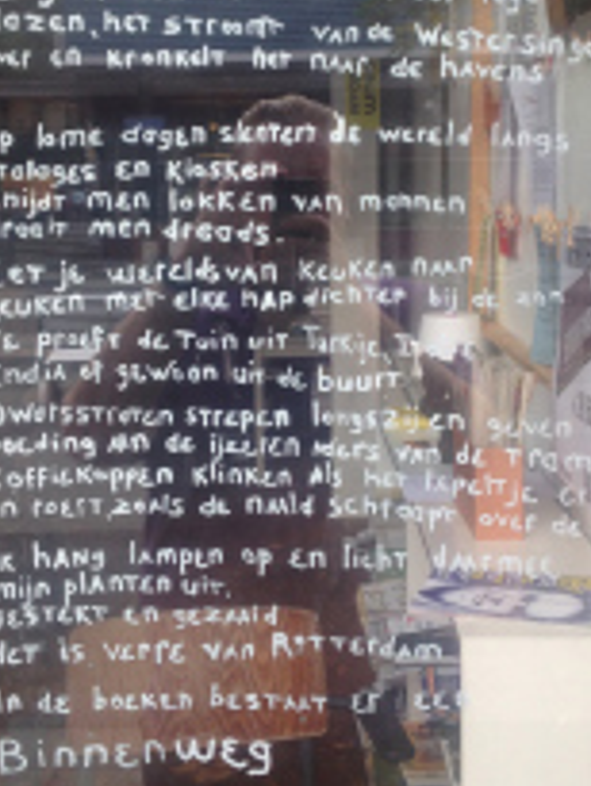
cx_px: 309
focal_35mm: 64
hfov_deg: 23.0
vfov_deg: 30.2
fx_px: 1455
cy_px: 316
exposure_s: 1/120
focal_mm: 4.28
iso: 50
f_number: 2.4
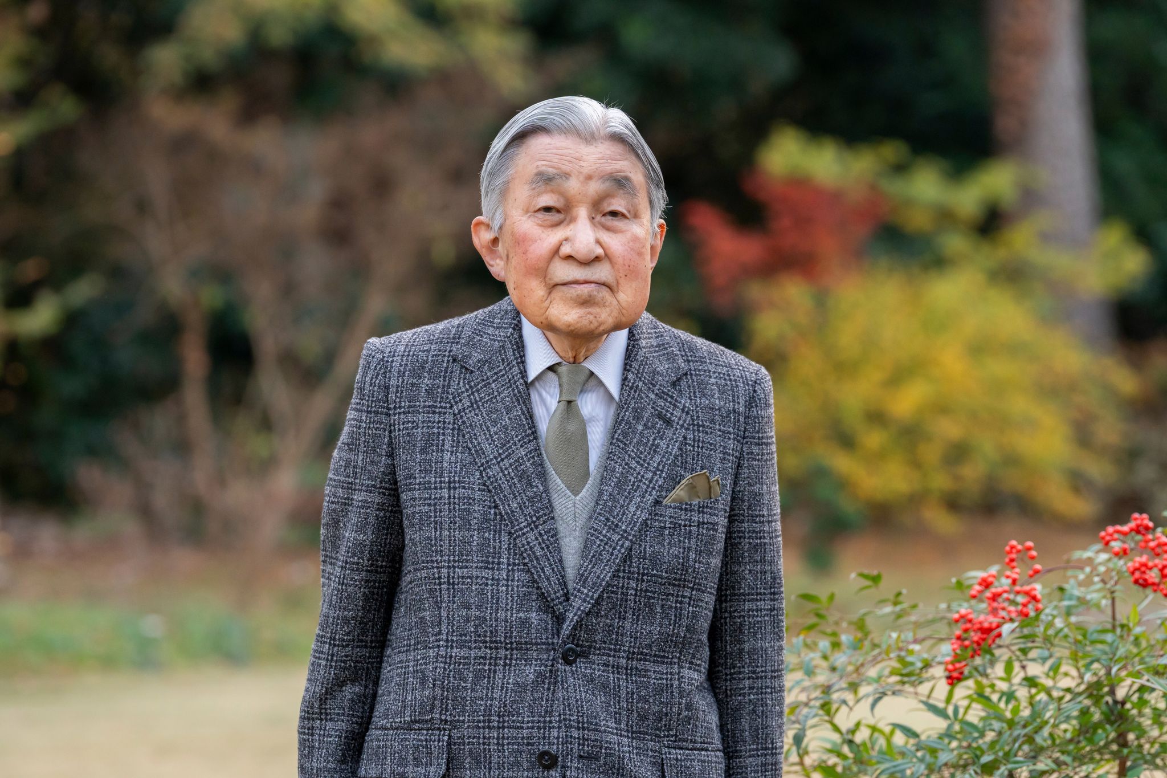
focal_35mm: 170
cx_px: 584
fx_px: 5510
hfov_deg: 12.1
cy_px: 389
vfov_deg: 8.1
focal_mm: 170
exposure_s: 1/160
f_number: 5.6
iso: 1600
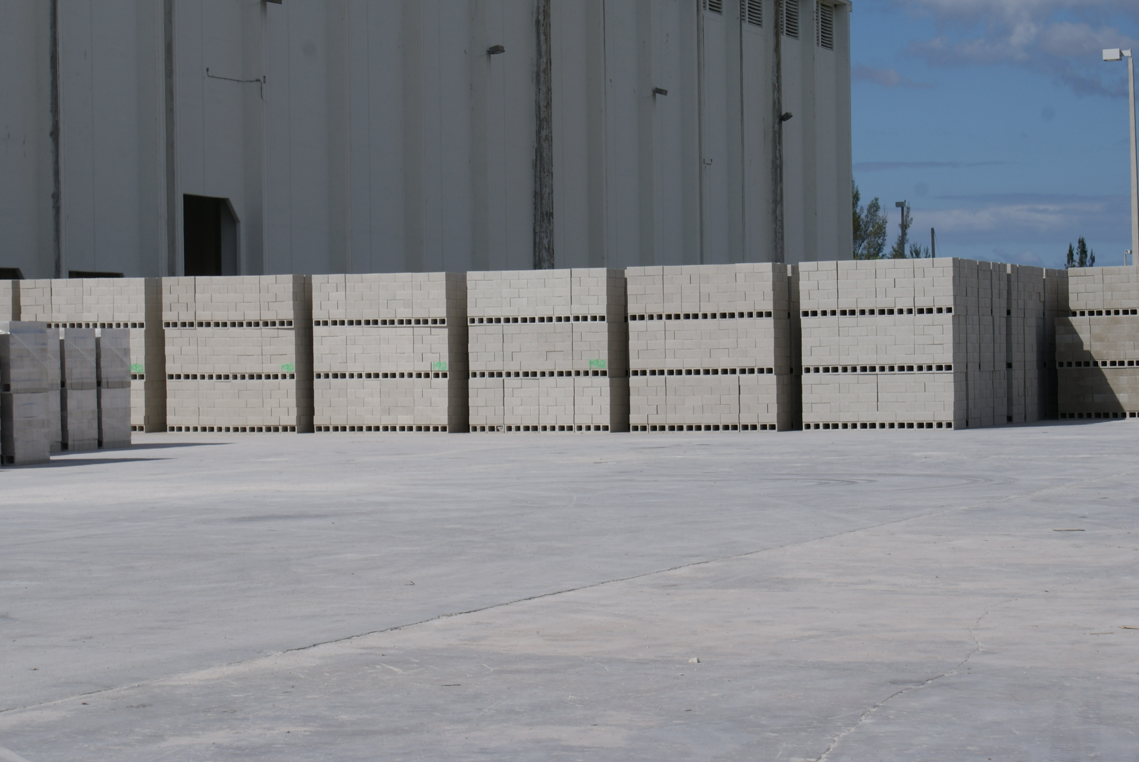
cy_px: 336
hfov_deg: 22.0
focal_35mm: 93
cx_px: 546
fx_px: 2931
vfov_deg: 14.8
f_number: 13
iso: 100
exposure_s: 1/250
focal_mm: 55
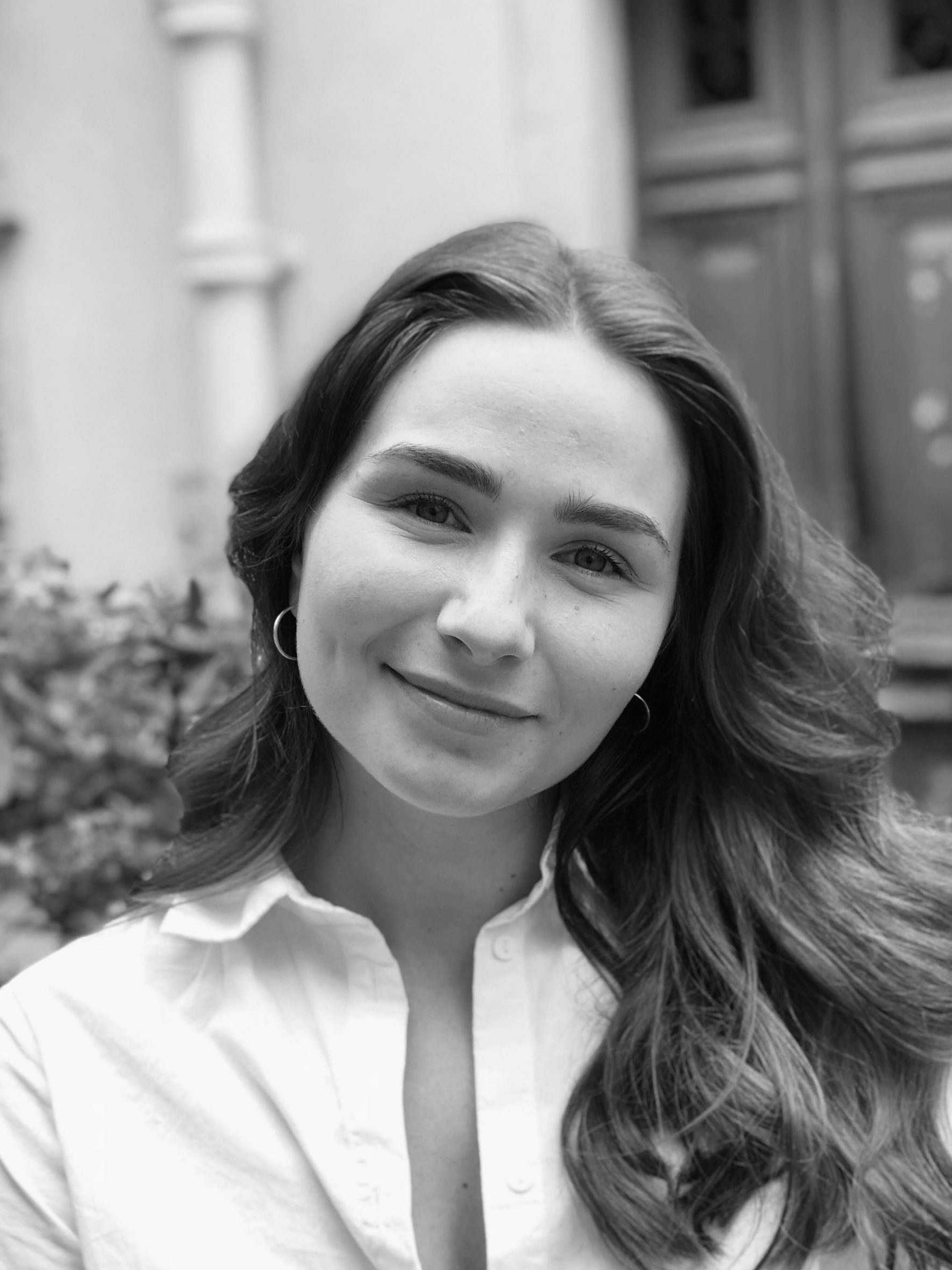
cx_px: 495
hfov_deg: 23.6
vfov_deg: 31.2
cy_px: 677
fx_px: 2274
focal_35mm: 62
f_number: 2.8
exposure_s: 1/105
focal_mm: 6.6
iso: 20
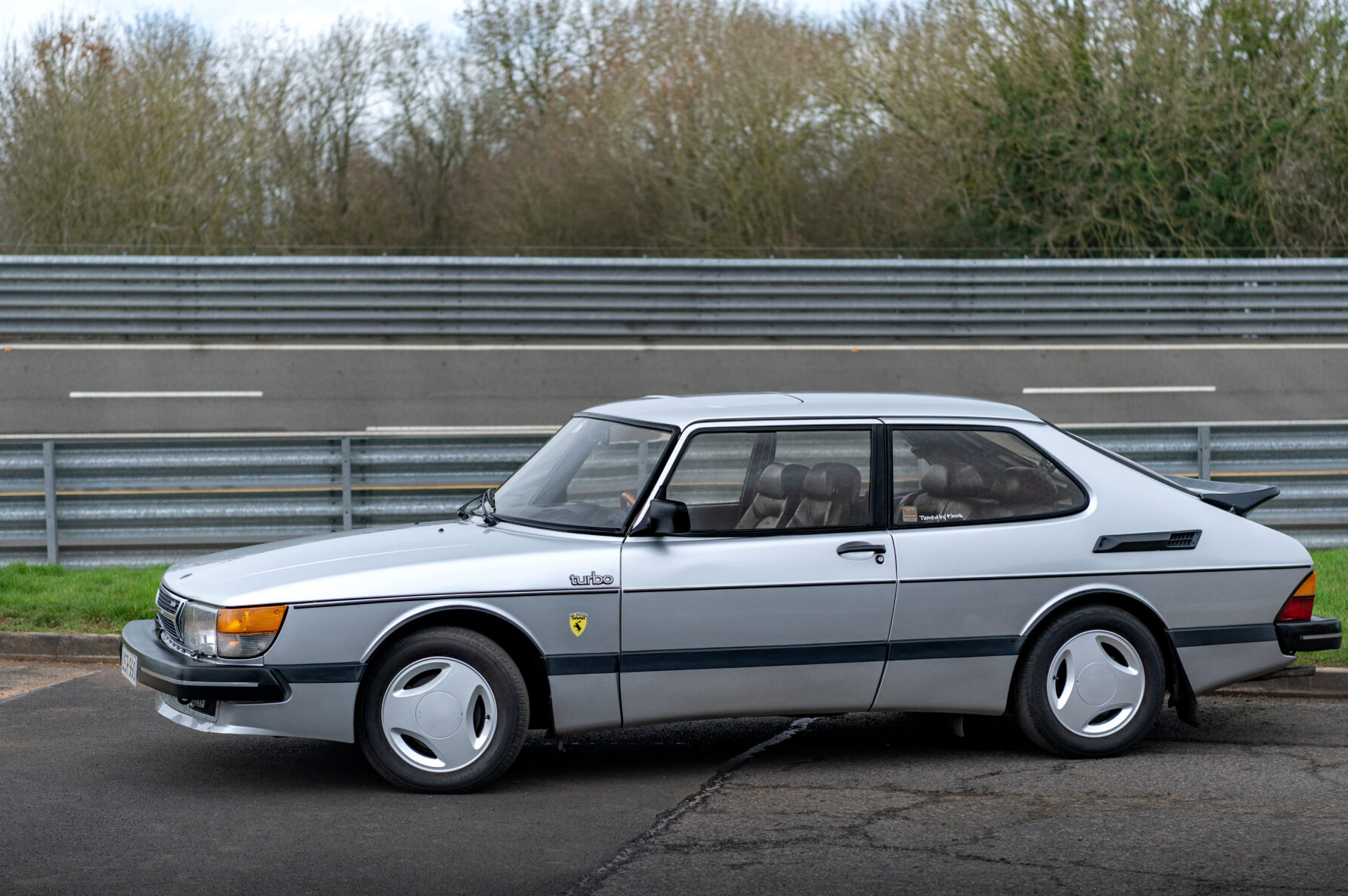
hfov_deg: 26.0
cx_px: 710
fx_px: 2918
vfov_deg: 17.5
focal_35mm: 78
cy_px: 484
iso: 400
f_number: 2.8
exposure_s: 1/1000
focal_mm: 70
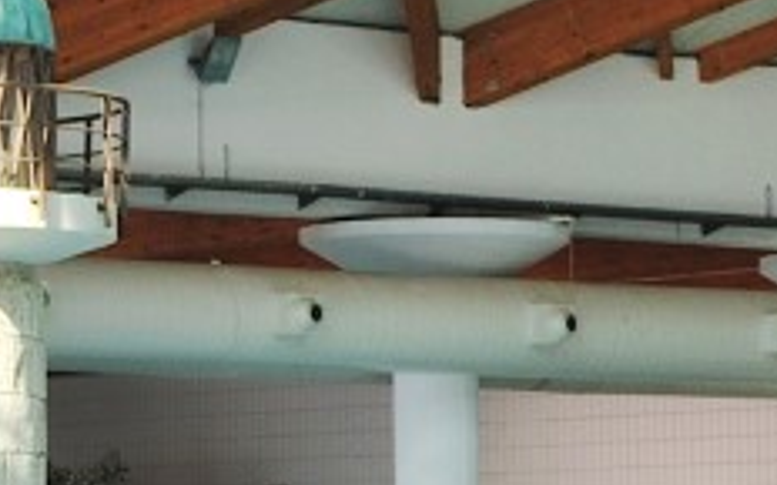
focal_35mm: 257
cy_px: -84
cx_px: 201
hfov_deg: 8.2
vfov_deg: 5.1
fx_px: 5442
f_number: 4
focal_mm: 24
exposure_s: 1/160
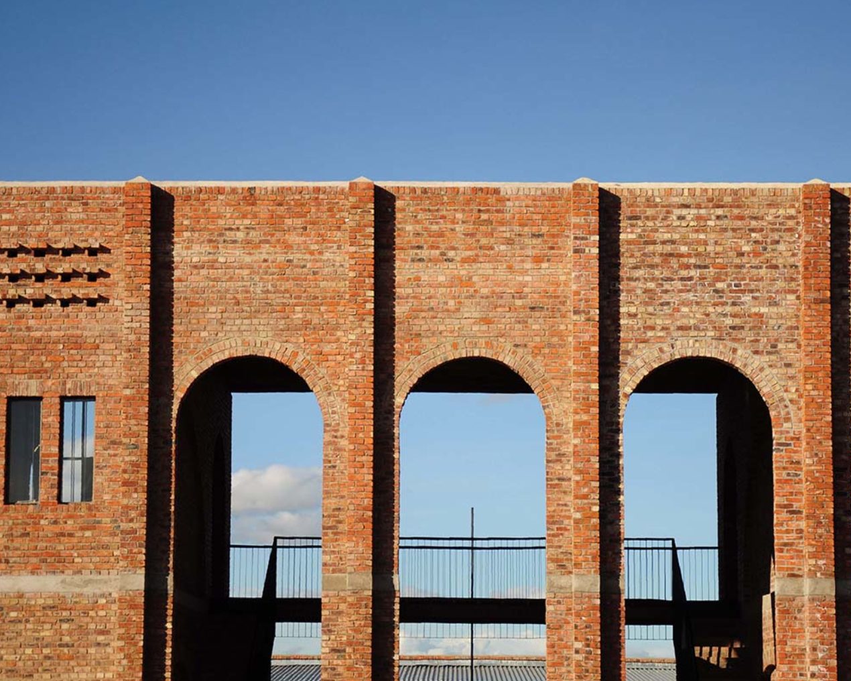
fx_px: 2141
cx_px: 482
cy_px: 340
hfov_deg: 22.5
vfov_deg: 18.1
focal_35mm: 85
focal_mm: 50
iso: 200
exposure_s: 1/1600
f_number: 5
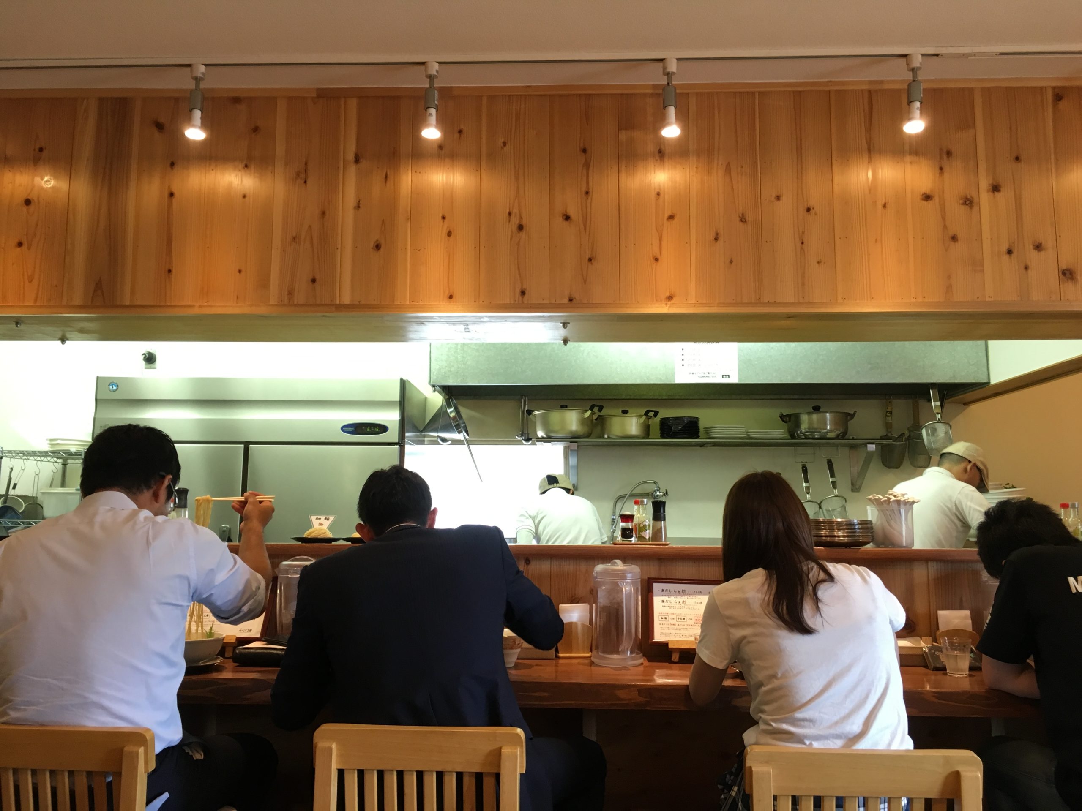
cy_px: 406
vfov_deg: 48.2
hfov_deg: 61.7
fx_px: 906
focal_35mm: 29
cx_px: 541
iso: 80
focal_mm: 4.15
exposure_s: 1/30
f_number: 2.2
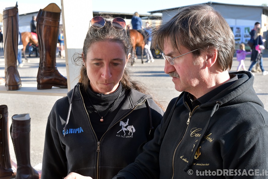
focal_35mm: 50
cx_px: 134
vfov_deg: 27.0
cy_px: 90
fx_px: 372
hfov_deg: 39.6
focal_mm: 50
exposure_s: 1/320
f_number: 9
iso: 640
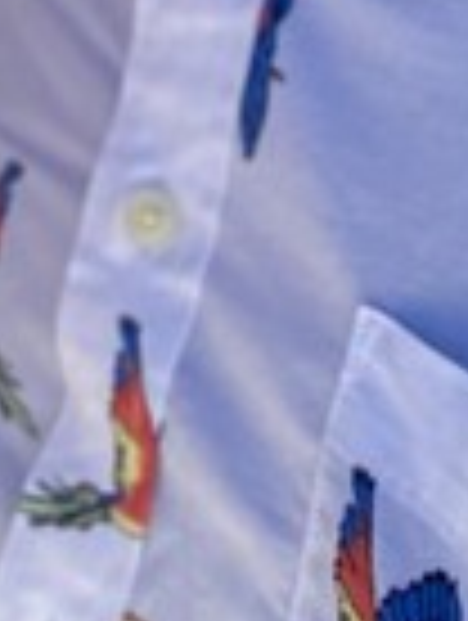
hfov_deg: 10.7
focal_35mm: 139
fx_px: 2498
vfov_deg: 12.6
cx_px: 63
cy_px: -567
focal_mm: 2.71
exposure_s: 1/530
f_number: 2.2
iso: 25
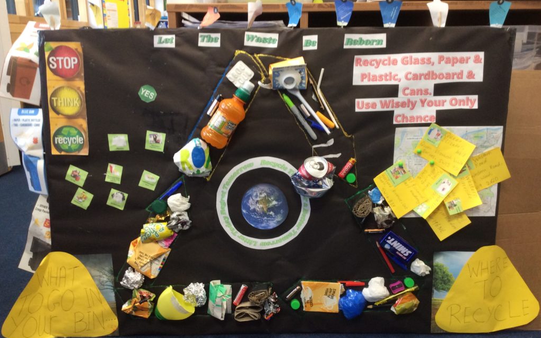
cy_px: 184
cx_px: 271
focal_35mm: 34
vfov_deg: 37.3
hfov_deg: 56.7
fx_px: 501
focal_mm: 3.3
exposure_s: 1/25
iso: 100
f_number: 2.4
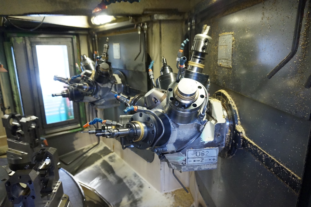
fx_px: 207
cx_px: 156
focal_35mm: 24
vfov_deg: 53.1
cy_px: 104
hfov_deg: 73.7
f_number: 3.5
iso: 3200
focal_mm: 16
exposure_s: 1/125
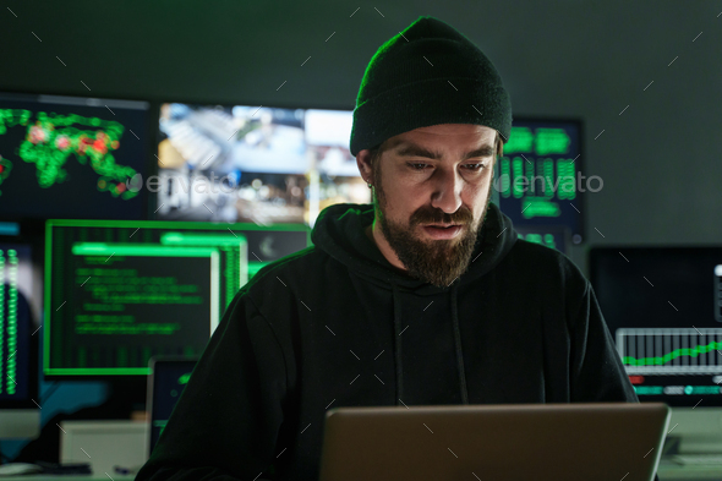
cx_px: 361
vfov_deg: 21.9
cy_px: 240
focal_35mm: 62
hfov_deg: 32.4
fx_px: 1243
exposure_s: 1/125
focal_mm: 62
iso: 1600
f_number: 2.8
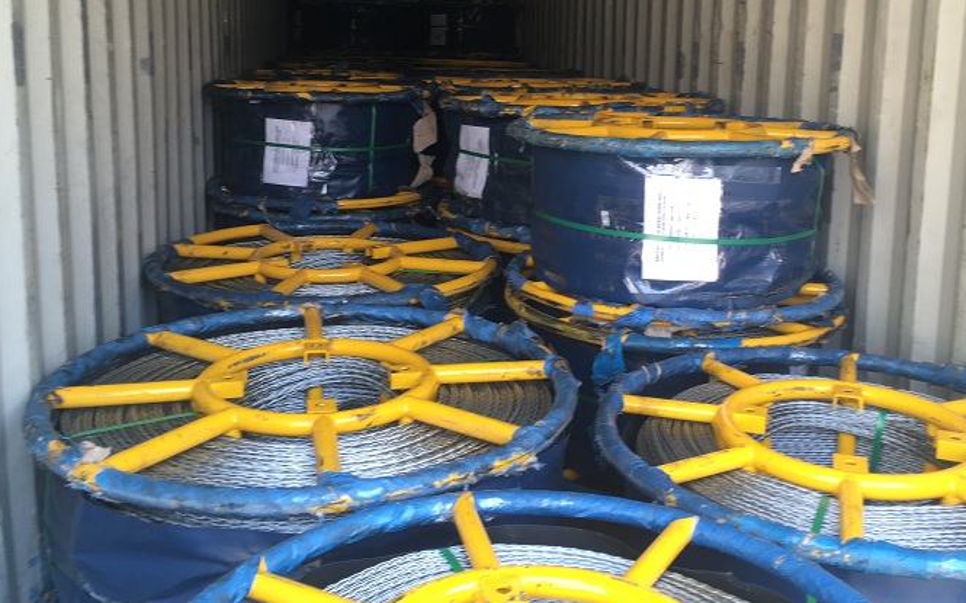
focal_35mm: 37
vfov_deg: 34.0
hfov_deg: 52.7
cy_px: 190
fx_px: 974
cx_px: 513
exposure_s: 1/50
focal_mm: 4.15
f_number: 2.2
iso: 25
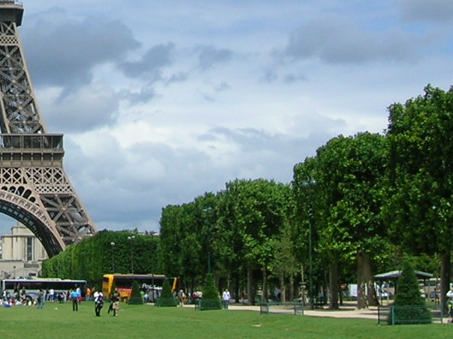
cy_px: -17
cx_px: -28
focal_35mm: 103
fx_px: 1348
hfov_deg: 18.4
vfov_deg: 14.1
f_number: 4.9
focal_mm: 5.7
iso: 50
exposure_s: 1/605
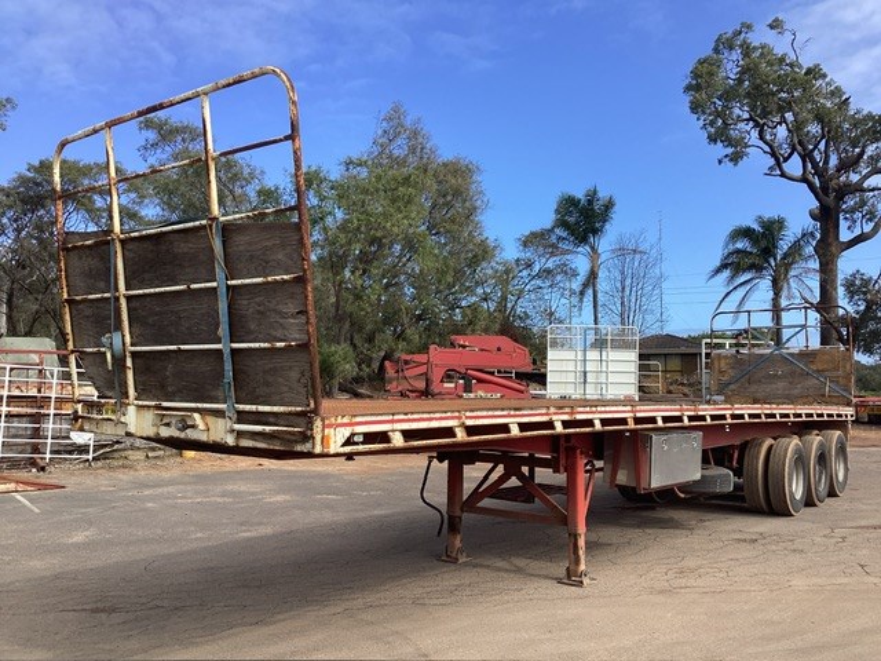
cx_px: 440
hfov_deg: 58.4
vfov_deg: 45.4
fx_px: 789
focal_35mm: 31
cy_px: 330
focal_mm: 3.3
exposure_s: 1/886
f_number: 2.4
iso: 25
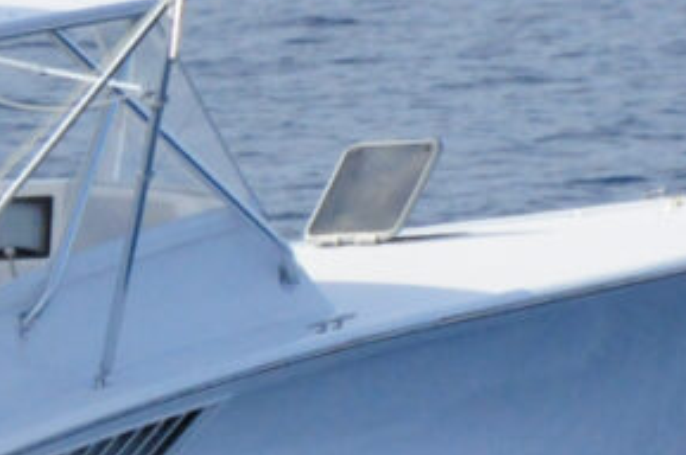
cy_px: 52
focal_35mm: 2229
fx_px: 42426
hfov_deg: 0.9
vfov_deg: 0.6
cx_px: -159
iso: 1250
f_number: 11
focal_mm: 280
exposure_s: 1/2000
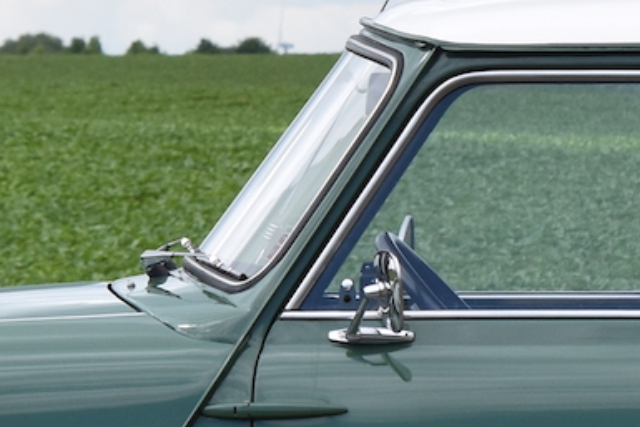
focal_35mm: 585
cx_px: 620
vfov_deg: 2.4
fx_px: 10396
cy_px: 179
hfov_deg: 3.5
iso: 250
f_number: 8
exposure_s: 1/500
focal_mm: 75
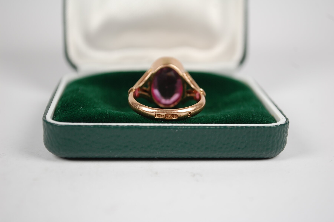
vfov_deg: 19.7
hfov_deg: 29.3
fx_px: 640
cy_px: 111
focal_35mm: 69
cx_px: 167
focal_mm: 46
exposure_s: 1/125
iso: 200
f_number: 5.6
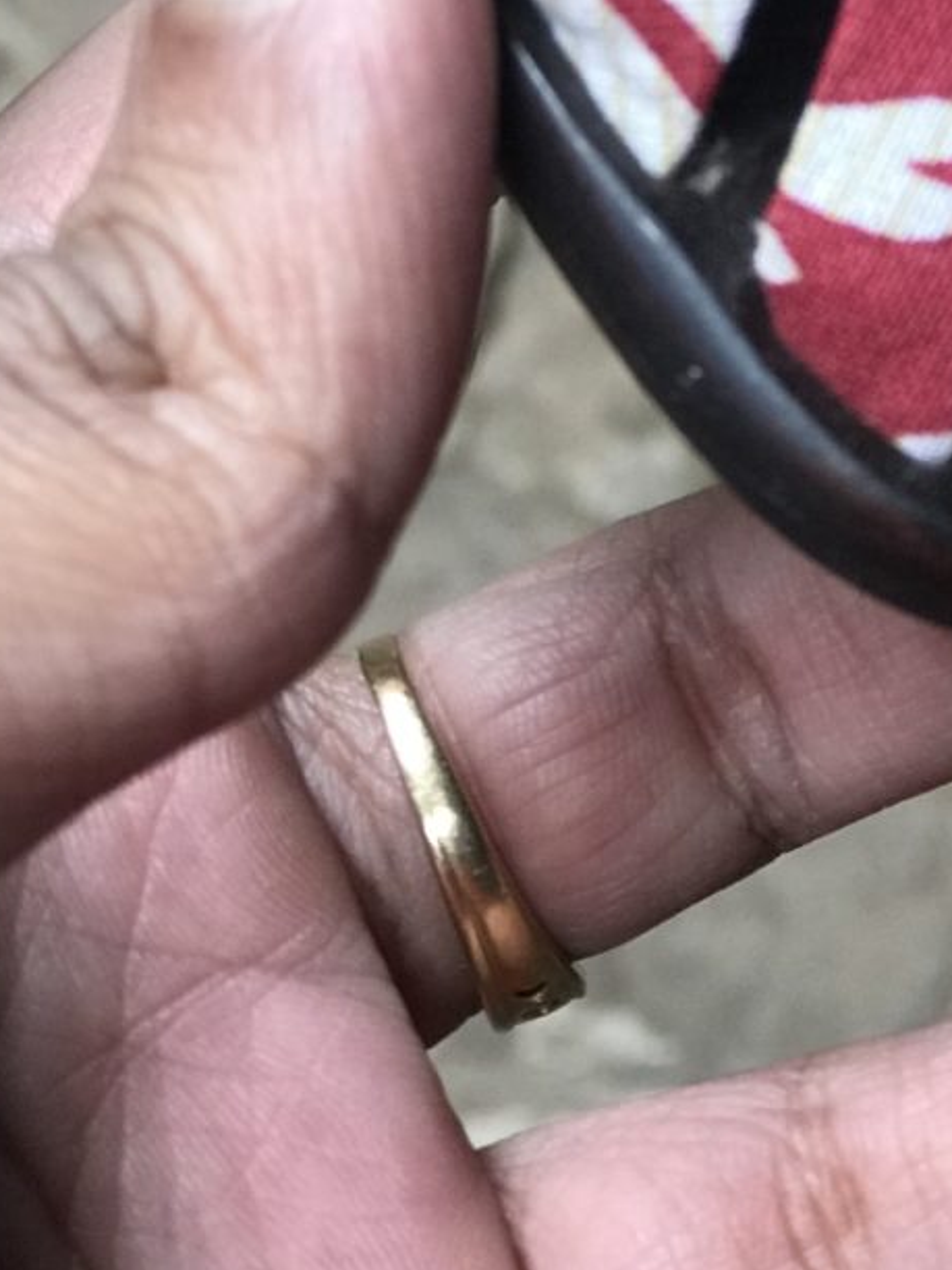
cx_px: 637
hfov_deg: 10.4
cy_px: -37
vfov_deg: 13.6
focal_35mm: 143
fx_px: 5244
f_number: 2.8
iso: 80
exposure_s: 1/50
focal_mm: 6.6
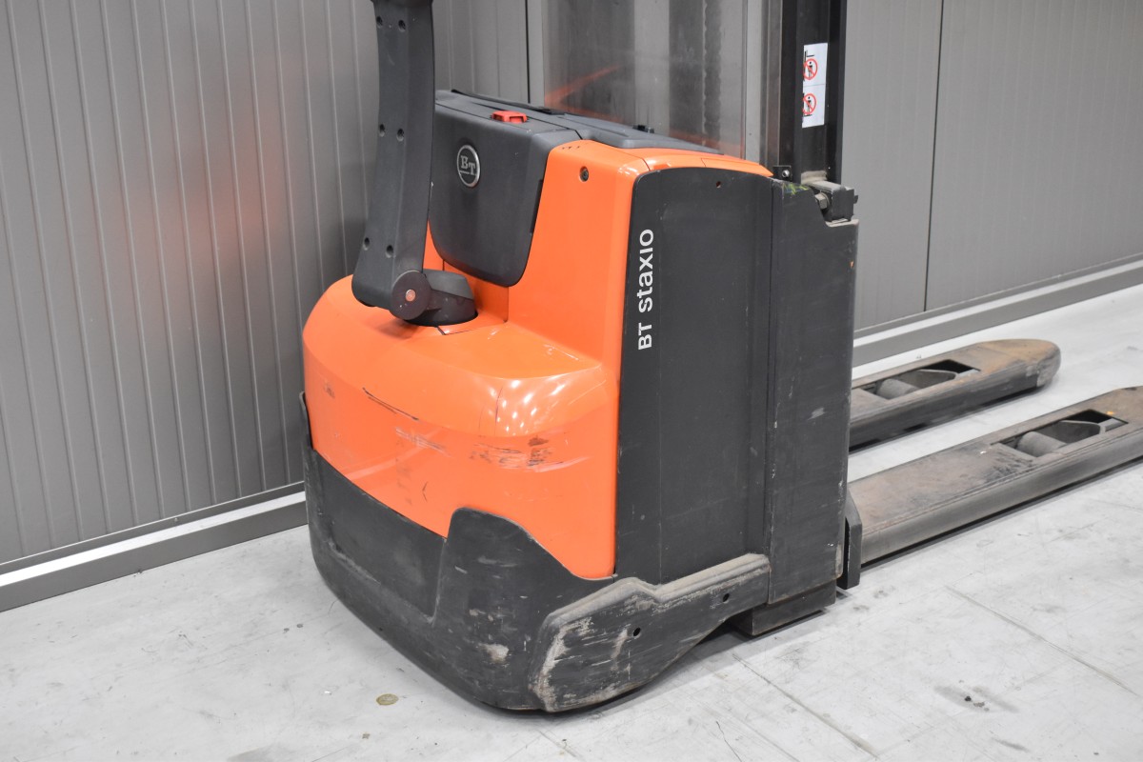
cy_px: 381
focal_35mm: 51
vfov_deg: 26.5
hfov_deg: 38.9
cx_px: 572
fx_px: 1619
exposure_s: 1/40
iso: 1600
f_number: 4.5
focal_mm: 34
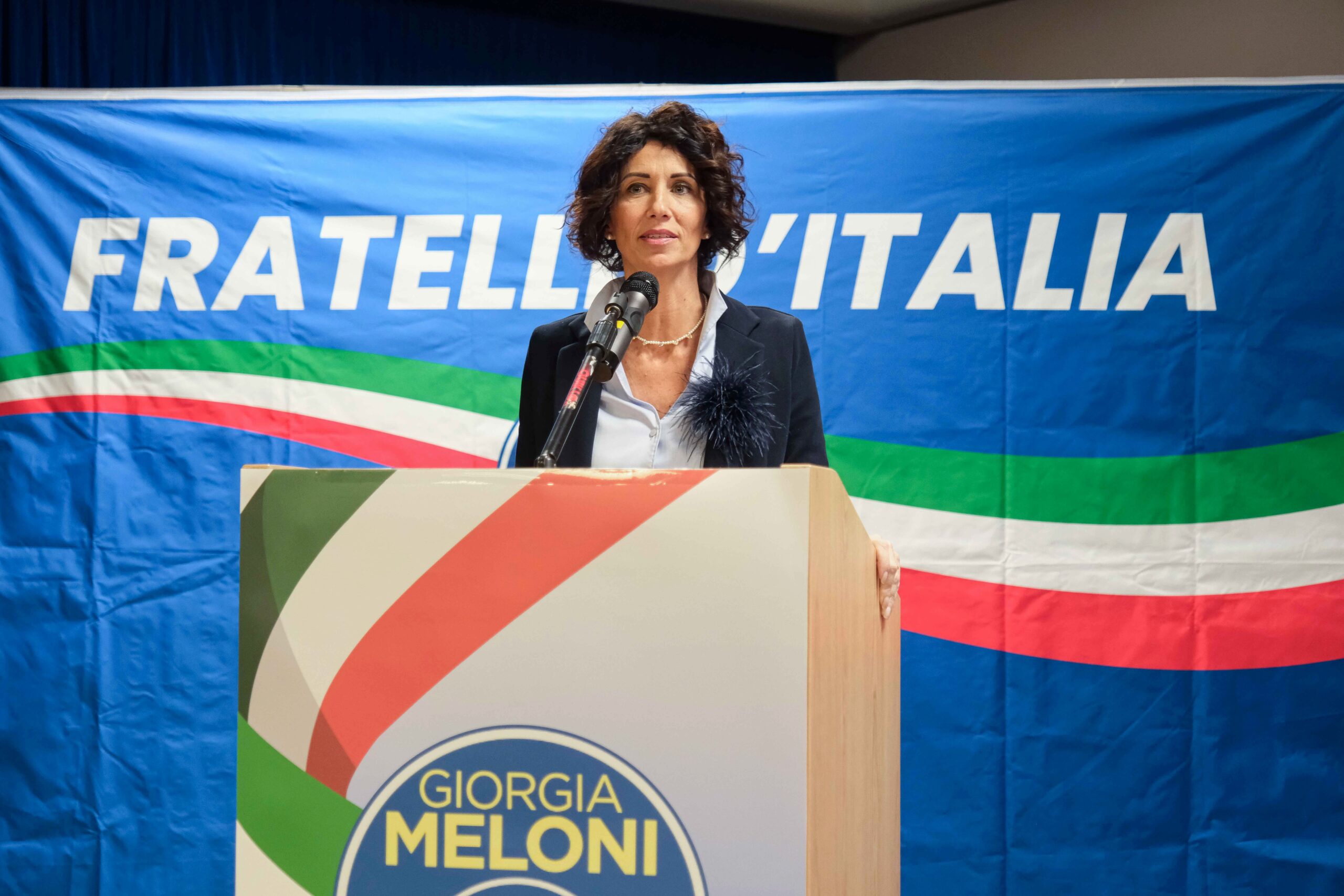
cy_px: 448
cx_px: 672
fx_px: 2539
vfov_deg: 20.0
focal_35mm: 68
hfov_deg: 29.7
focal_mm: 45.5
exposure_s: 1/80
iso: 1600
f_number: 2.8
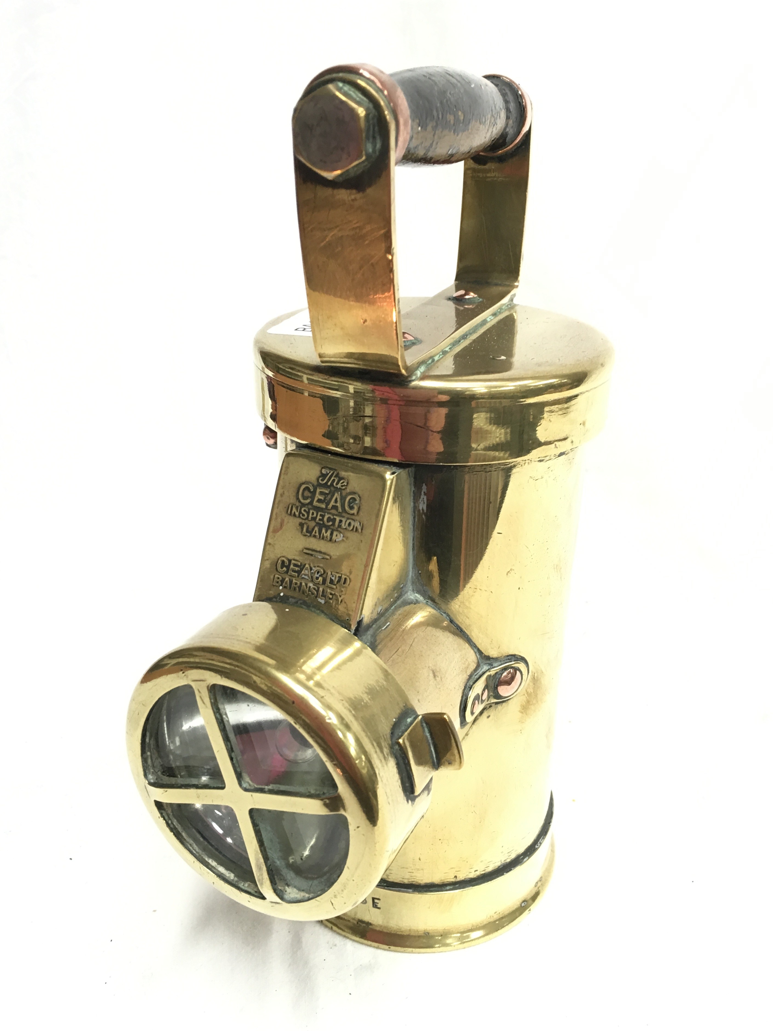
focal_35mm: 31
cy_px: 510
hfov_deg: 45.4
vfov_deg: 58.3
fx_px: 923
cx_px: 409
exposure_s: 1/33
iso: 100
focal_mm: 4.15
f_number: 2.2
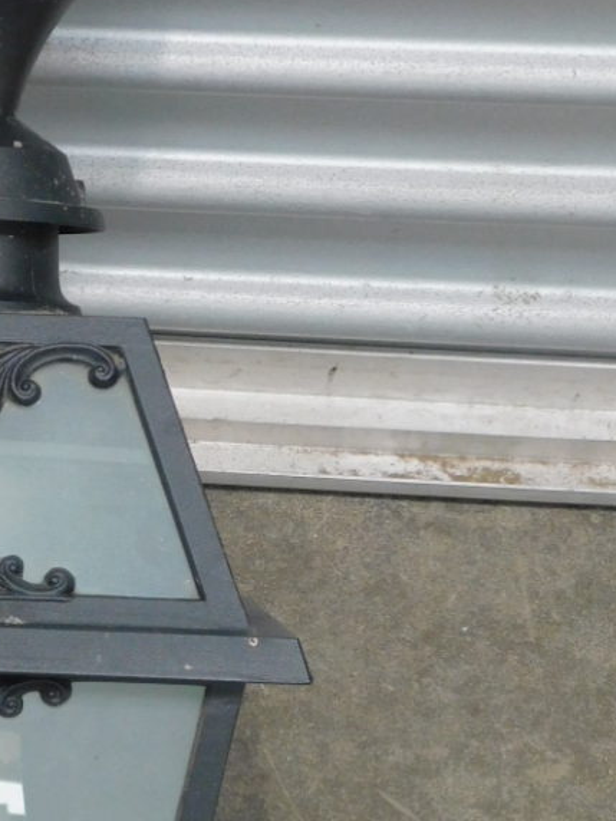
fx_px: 3251
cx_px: -46
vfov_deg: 14.4
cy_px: 580
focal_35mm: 137
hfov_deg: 10.7
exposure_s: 1/30
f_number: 3.8
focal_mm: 9
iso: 160
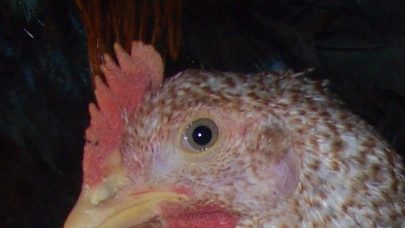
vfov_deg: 6.0
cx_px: 590
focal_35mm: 196
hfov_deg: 10.6
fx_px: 2105
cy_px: 503
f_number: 3
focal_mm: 7.6
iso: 80
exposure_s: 1/73.6
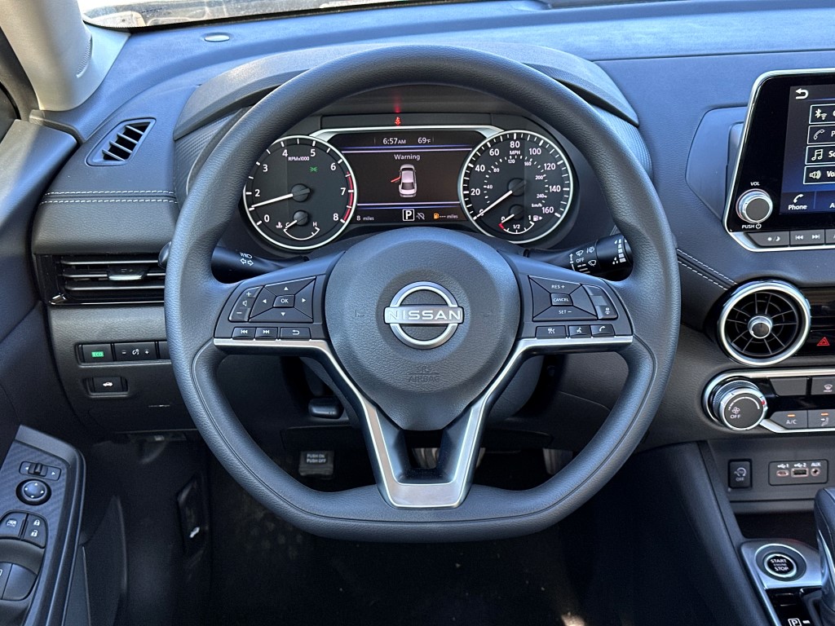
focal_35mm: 48
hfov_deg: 39.7
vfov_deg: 30.3
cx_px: 418
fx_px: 1158
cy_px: 313
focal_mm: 6.86
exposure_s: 1/82
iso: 80
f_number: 1.78
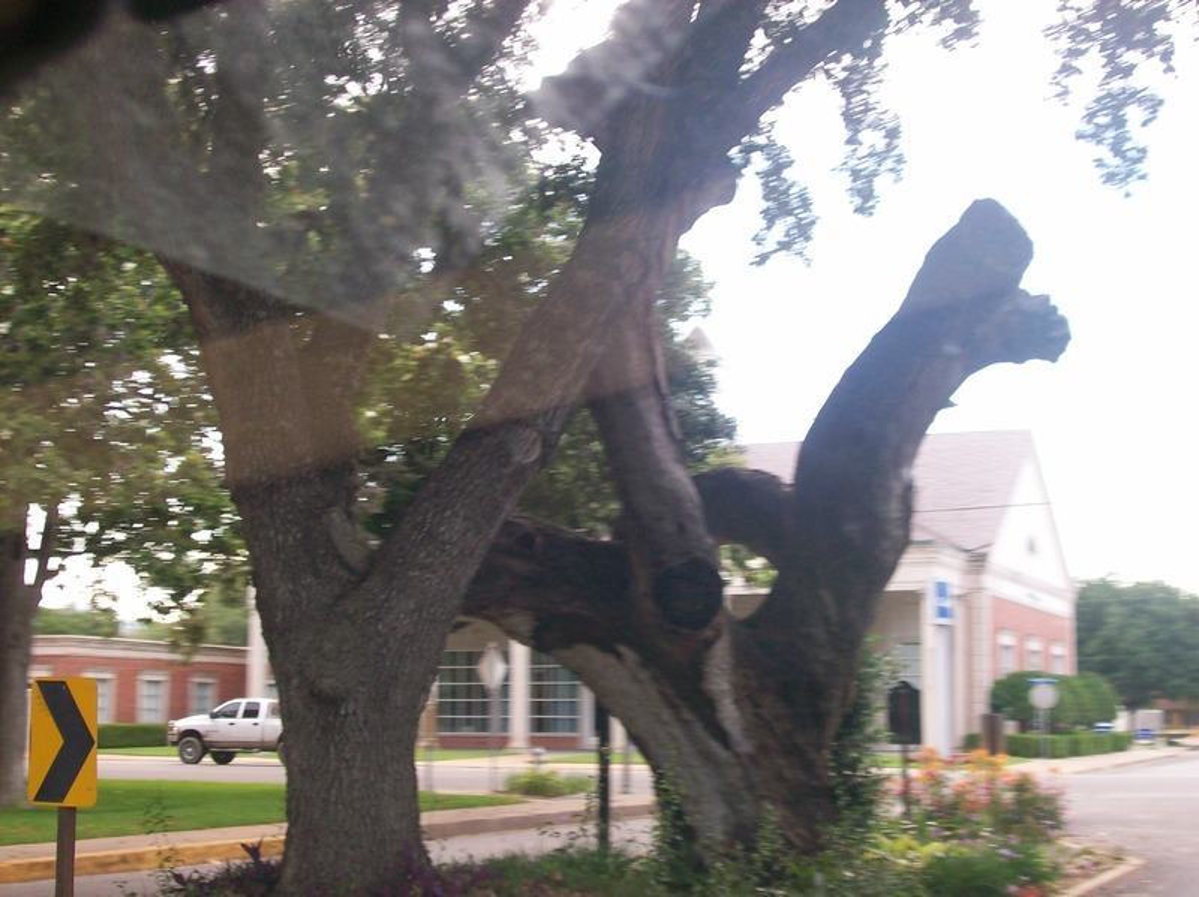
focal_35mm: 56
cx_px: 600
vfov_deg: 26.1
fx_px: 1939
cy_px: 448
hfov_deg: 34.4
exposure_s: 1/55.2
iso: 81
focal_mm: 9.4
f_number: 3.4
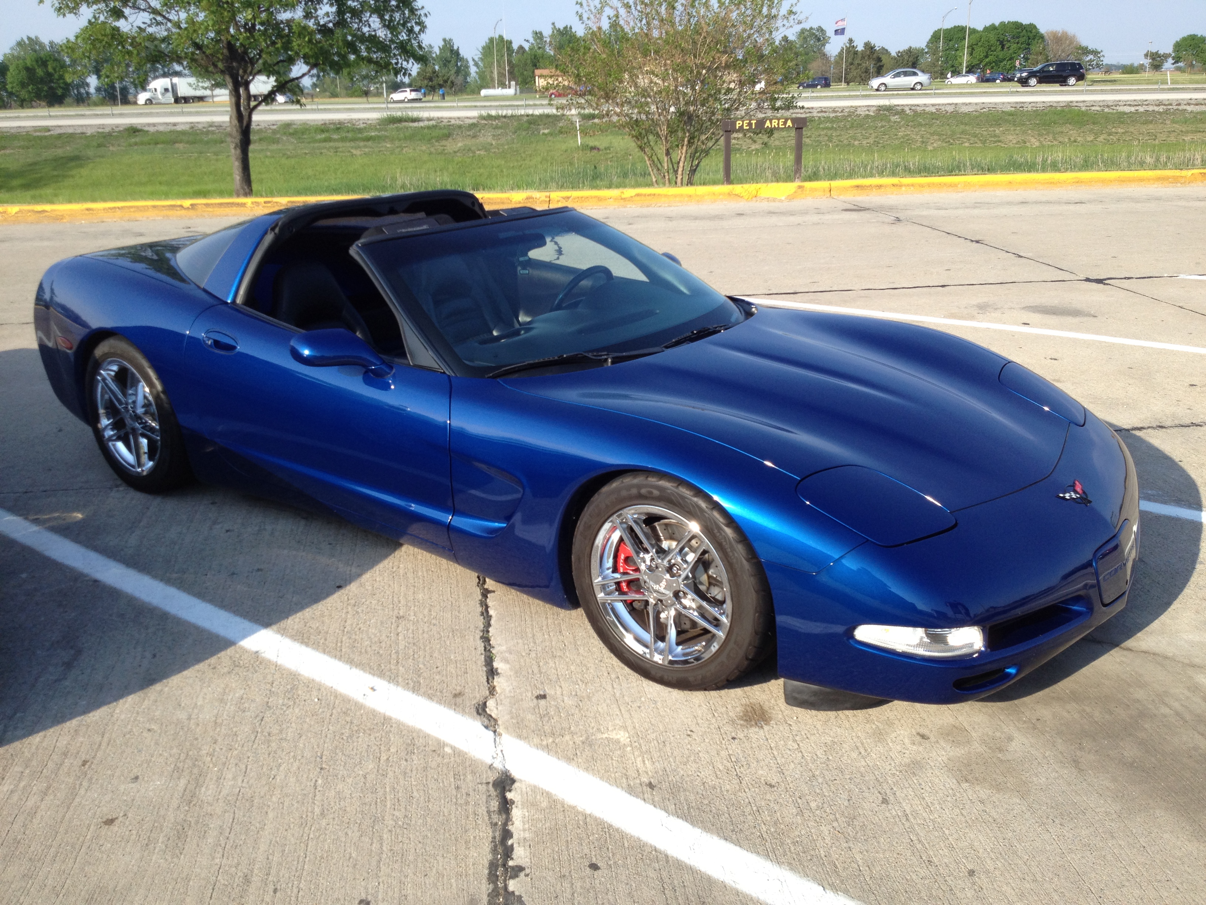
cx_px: 603
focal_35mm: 35
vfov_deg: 40.7
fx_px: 1219
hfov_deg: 52.6
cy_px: 452
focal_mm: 4.28
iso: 50
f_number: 2.4
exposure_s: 1/756
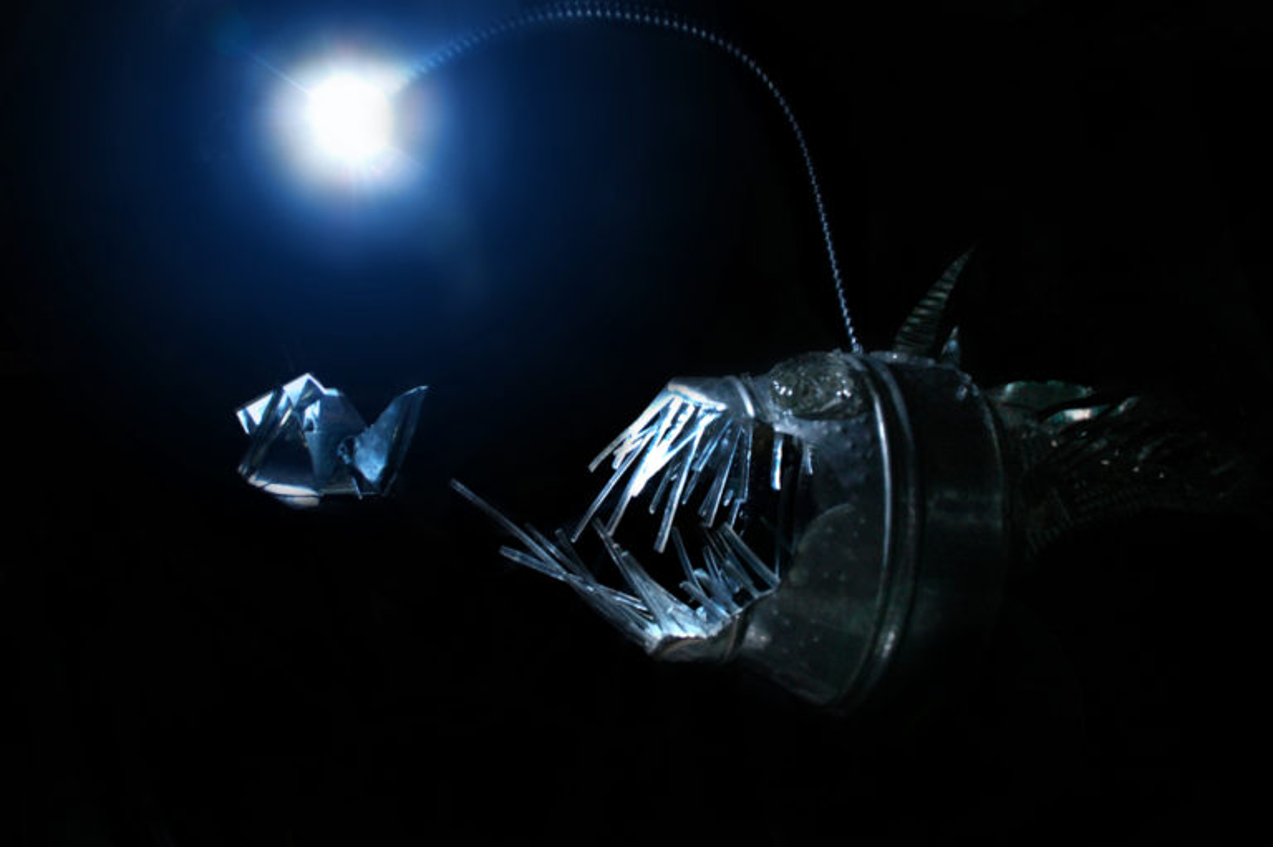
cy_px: 424
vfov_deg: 47.9
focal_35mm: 27
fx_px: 954
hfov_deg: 67.4
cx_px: 636
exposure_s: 10
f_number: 3.5
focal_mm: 18
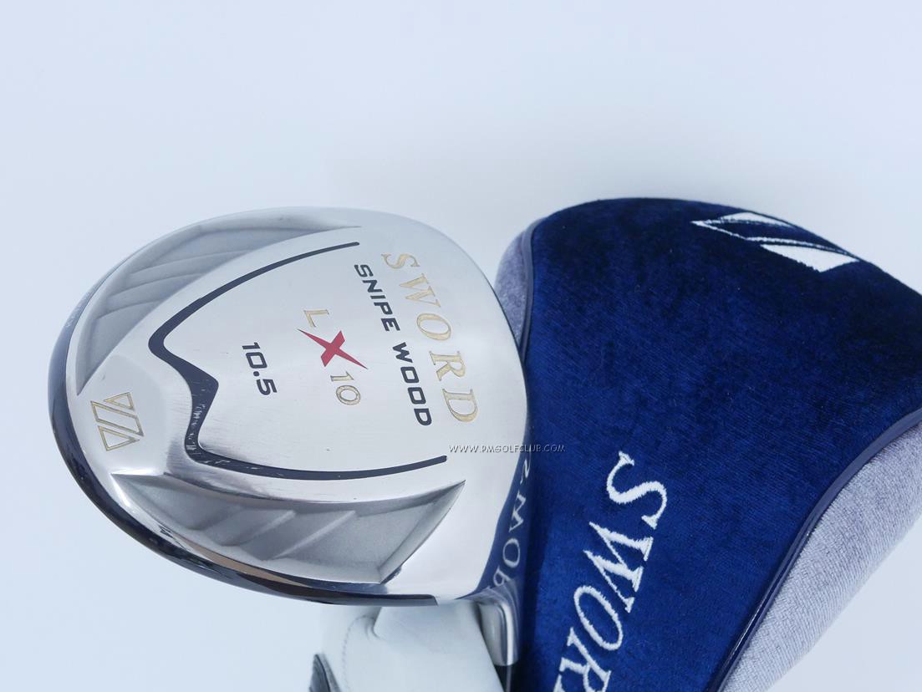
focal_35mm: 58
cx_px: 507
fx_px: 1545
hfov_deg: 33.2
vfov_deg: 25.2
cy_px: 373
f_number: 4.5
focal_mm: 25
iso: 1600
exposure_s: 1/50
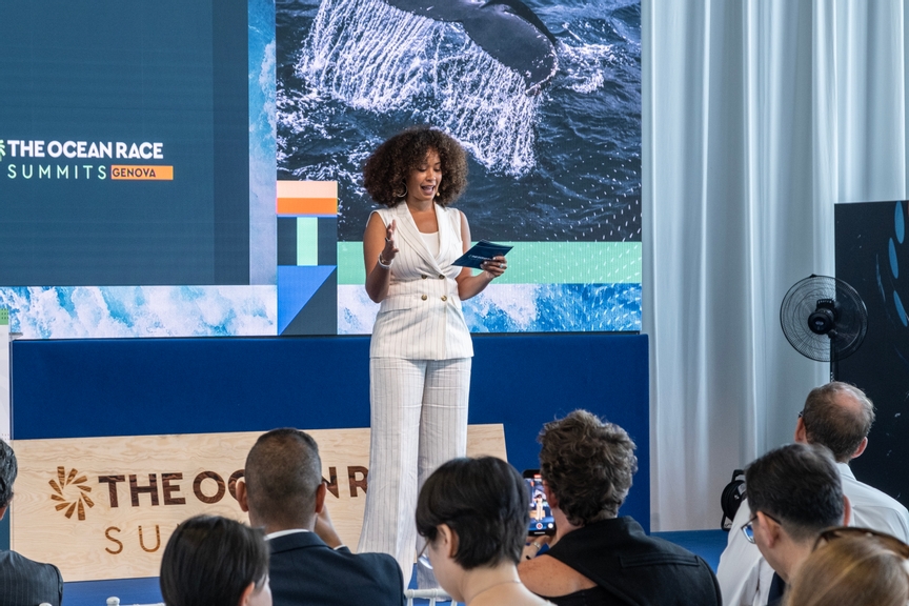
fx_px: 3030
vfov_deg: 11.4
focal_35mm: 120
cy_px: 303
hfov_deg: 17.1
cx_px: 454
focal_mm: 80
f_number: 7.1
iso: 800
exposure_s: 1/125
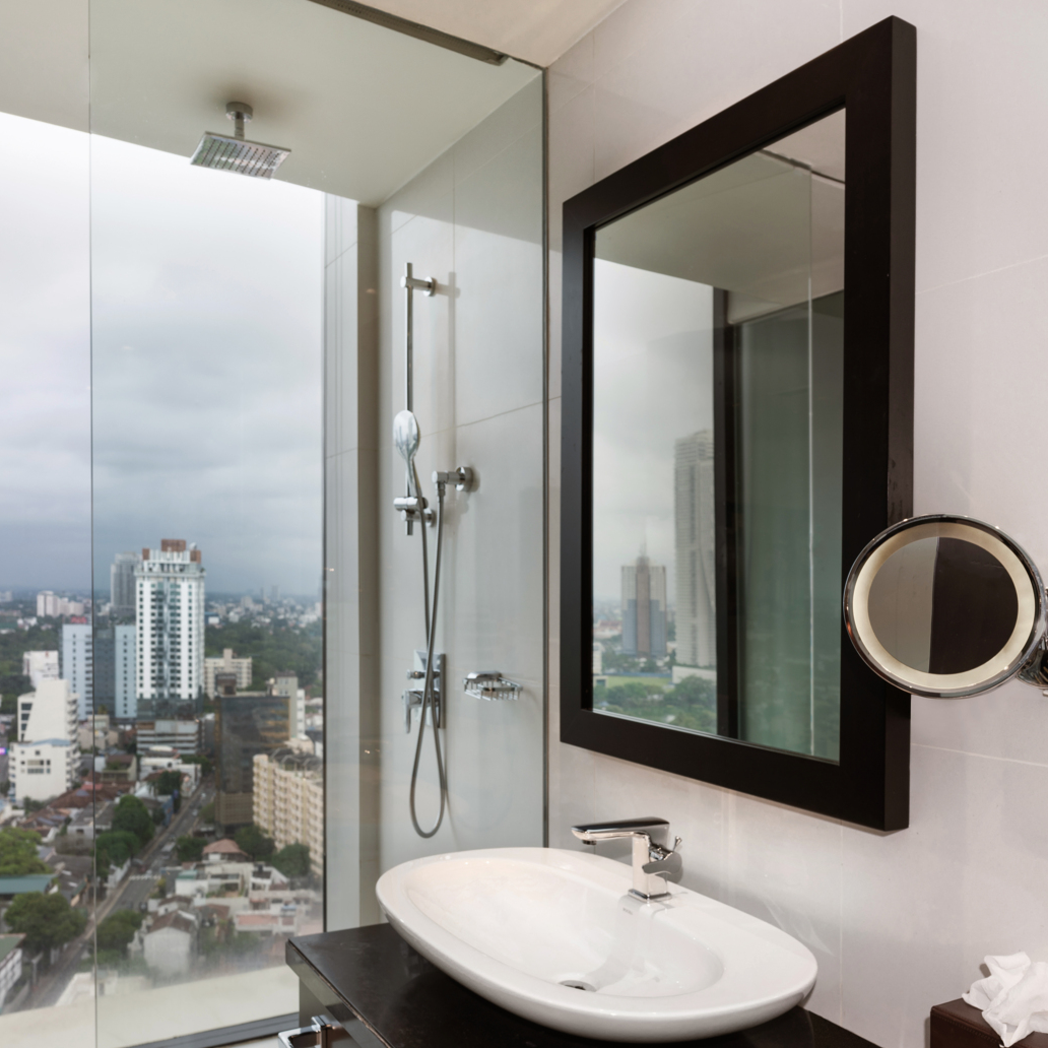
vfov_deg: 56.6
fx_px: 959
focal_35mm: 28
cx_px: 485
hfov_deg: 57.2
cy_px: 652
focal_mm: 17
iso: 100
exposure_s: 1/200
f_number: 6.3
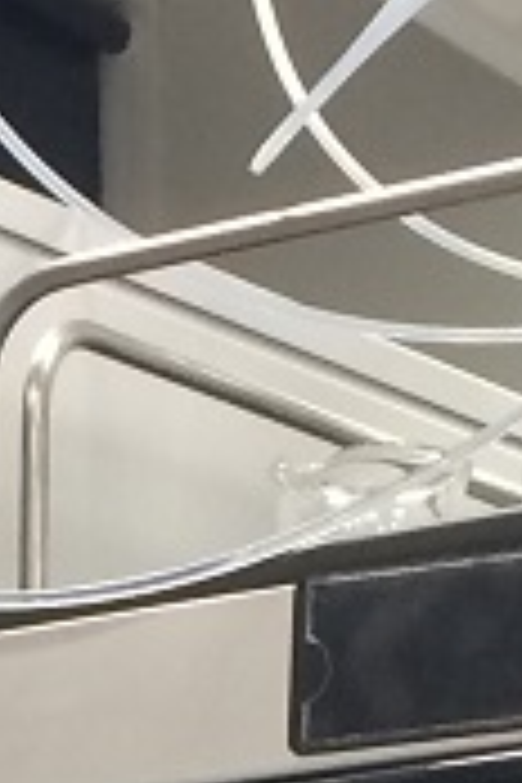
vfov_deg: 8.3
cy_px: 1814
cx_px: -281
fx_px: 5024
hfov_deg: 5.9
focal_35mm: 231
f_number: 2.2
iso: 100
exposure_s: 1/33
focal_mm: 4.15
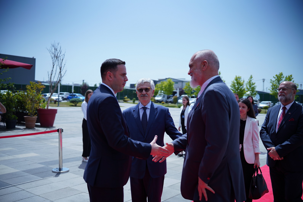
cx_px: 152
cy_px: 101
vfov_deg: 37.9
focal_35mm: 35
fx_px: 295
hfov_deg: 54.4
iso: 200
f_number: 2
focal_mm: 35
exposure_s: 1/8000
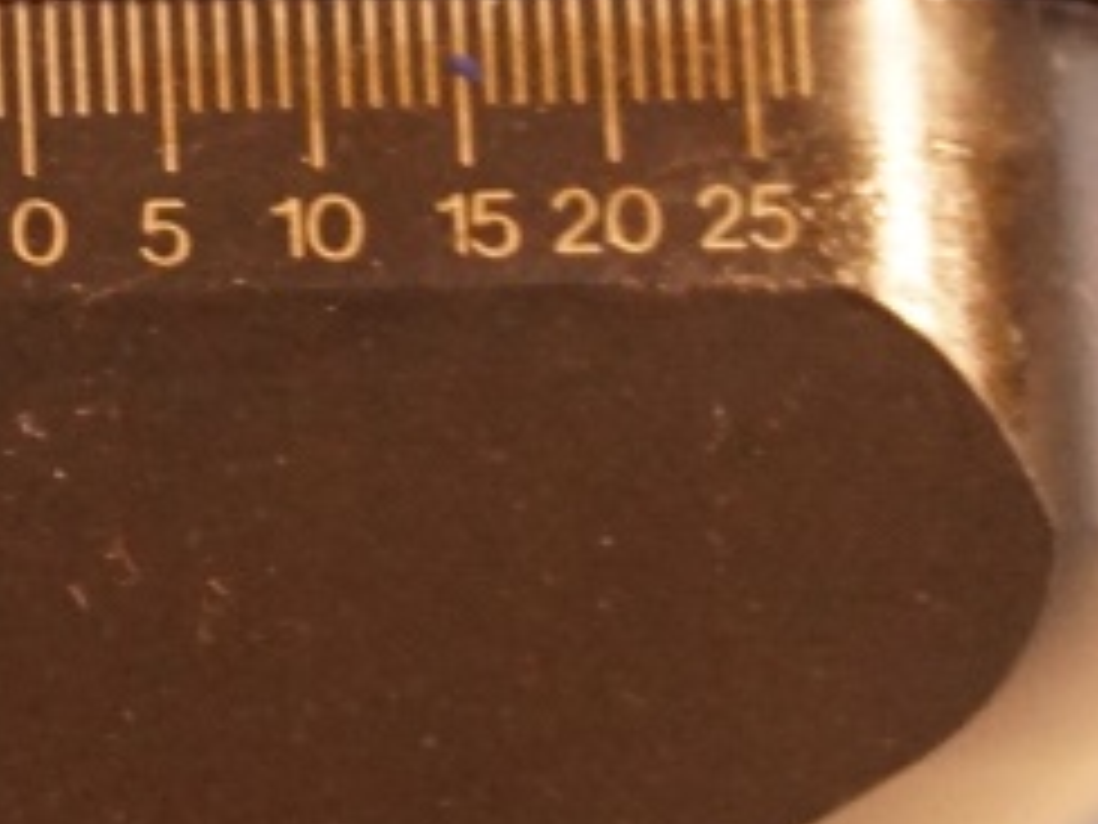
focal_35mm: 200
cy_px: -471
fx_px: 6345
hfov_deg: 9.7
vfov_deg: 7.3
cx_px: -302
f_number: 5
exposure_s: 1/30
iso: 3200
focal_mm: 33
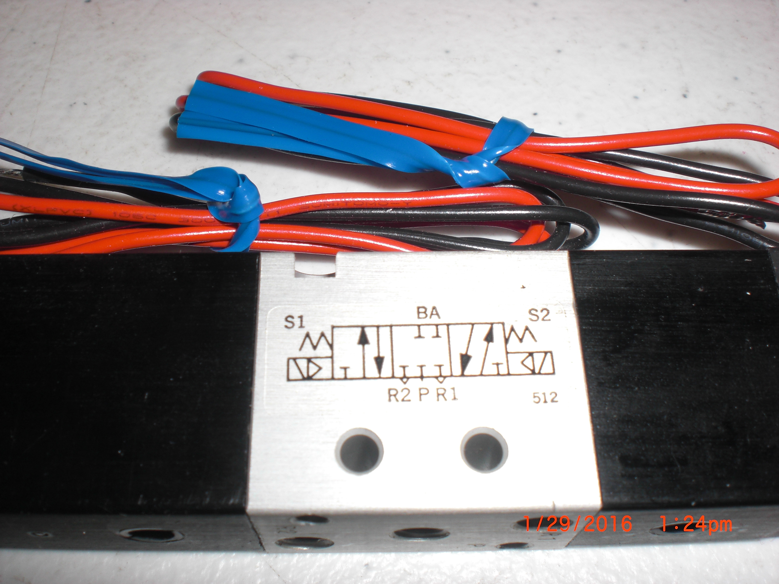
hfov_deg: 49.0
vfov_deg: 37.7
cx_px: 390
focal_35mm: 38
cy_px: 292
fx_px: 855
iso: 64
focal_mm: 6.3
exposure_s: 1/60
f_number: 5.6
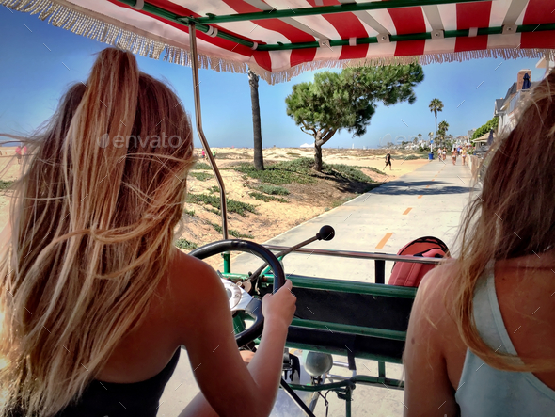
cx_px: 278
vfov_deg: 48.3
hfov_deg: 61.6
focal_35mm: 29
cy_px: 208
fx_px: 465
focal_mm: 4.15
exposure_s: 1/1980
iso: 32
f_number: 2.2
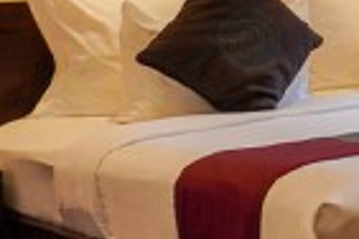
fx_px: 1276
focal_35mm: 128
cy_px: -58
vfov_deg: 10.5
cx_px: 866
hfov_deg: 12.5
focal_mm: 16
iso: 100
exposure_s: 1/6
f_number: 7.1
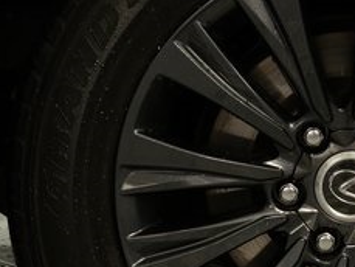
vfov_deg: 8.3
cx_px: 378
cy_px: 172
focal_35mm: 179
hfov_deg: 10.9
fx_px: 1837
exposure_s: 1/200
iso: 250
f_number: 4.5
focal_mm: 20
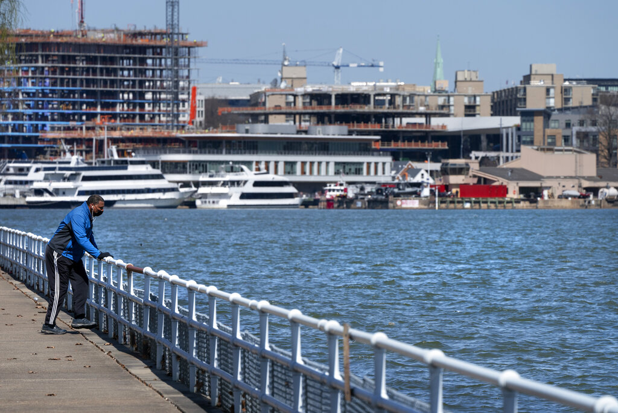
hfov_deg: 6.9
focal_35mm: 297
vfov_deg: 4.6
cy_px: 206
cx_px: 309
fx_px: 5099
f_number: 10
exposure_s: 1/1600
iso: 640
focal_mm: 297
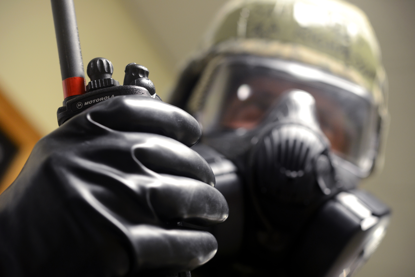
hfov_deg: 33.4
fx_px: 692
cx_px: 208
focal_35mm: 60
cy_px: 138
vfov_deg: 22.6
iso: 1600
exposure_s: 1/40
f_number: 4.5
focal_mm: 60
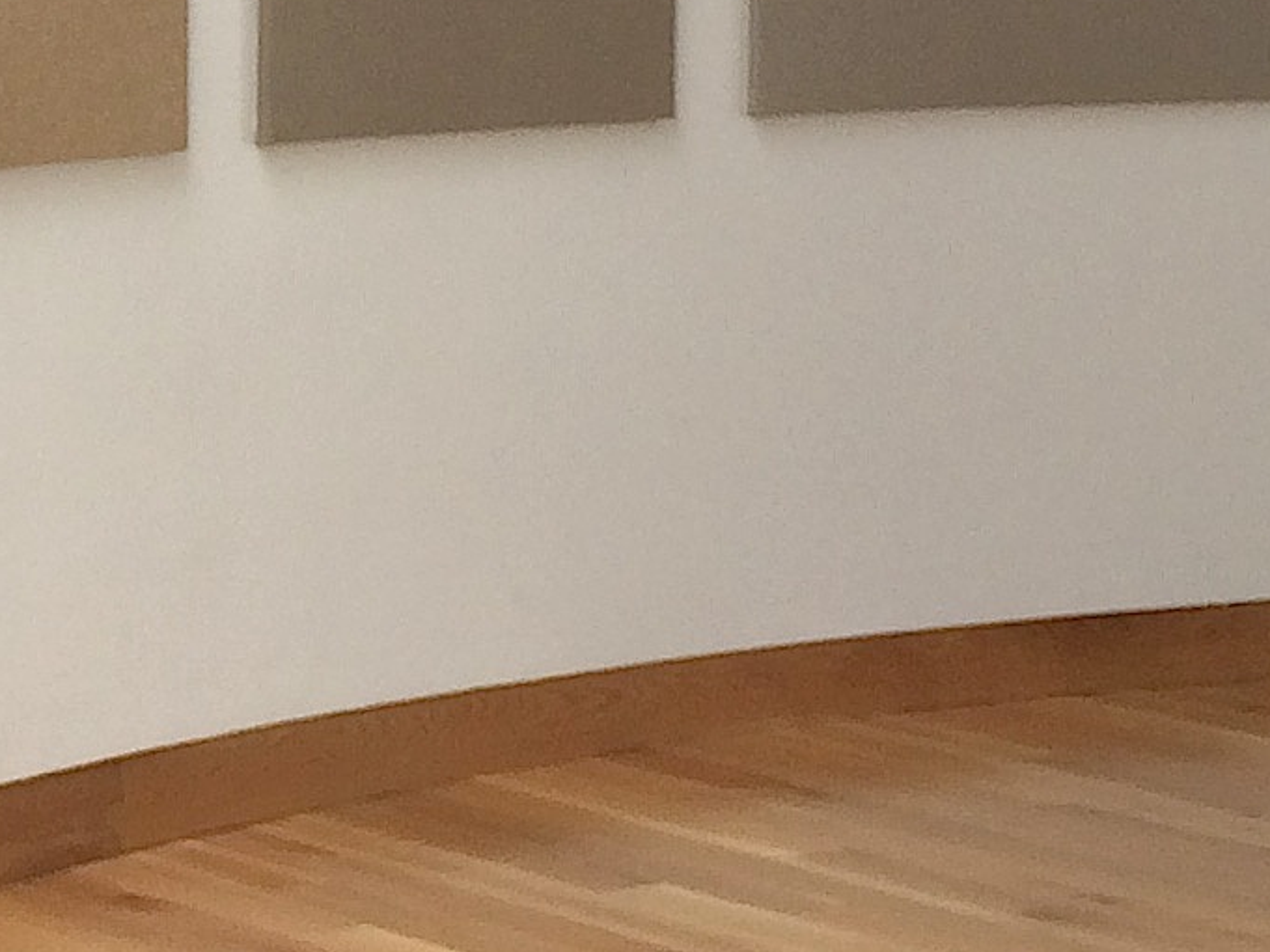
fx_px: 5101
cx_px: -351
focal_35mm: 139
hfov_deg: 13.7
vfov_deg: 10.5
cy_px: -222
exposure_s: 1/129
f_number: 2.2
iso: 32
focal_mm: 4.15
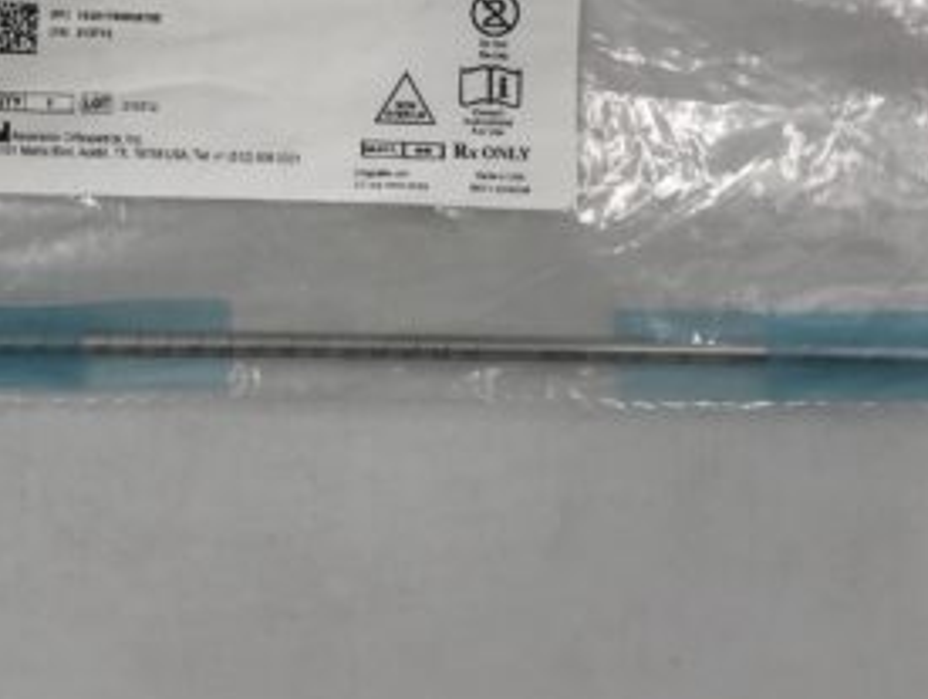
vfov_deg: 23.4
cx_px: 250
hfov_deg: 31.2
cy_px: 51
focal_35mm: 61
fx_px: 1637
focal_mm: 3.99
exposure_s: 1/120
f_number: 1.8
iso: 25
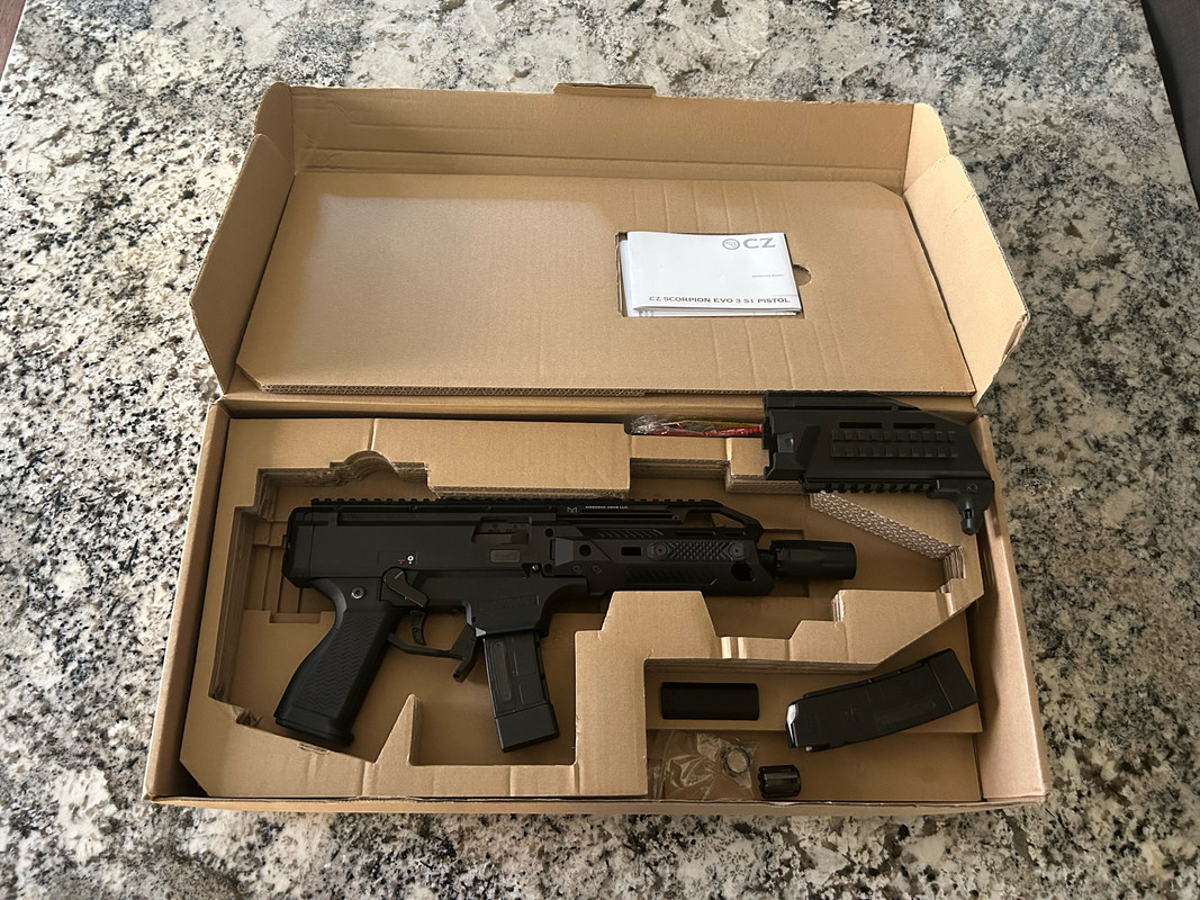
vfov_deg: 53.1
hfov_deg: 67.3
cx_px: 600
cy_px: 450
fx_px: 901
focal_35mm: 26
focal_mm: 5.7
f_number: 1.5
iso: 500
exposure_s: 1/45
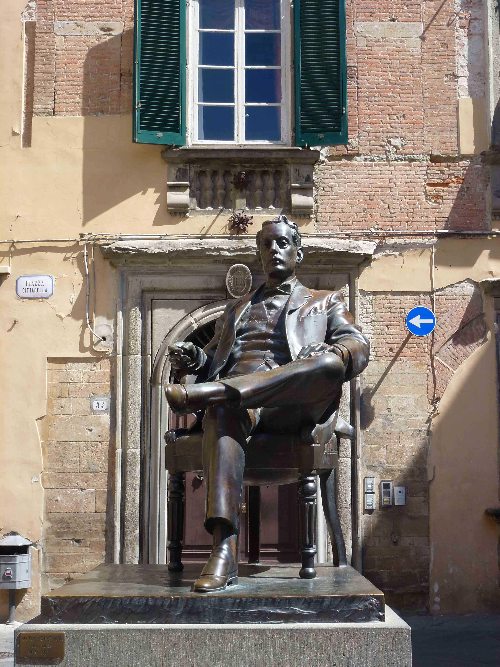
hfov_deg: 28.0
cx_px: 250
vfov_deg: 36.8
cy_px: 334
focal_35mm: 52
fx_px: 1001
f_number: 4.3
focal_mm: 9.4
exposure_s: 1/400
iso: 100
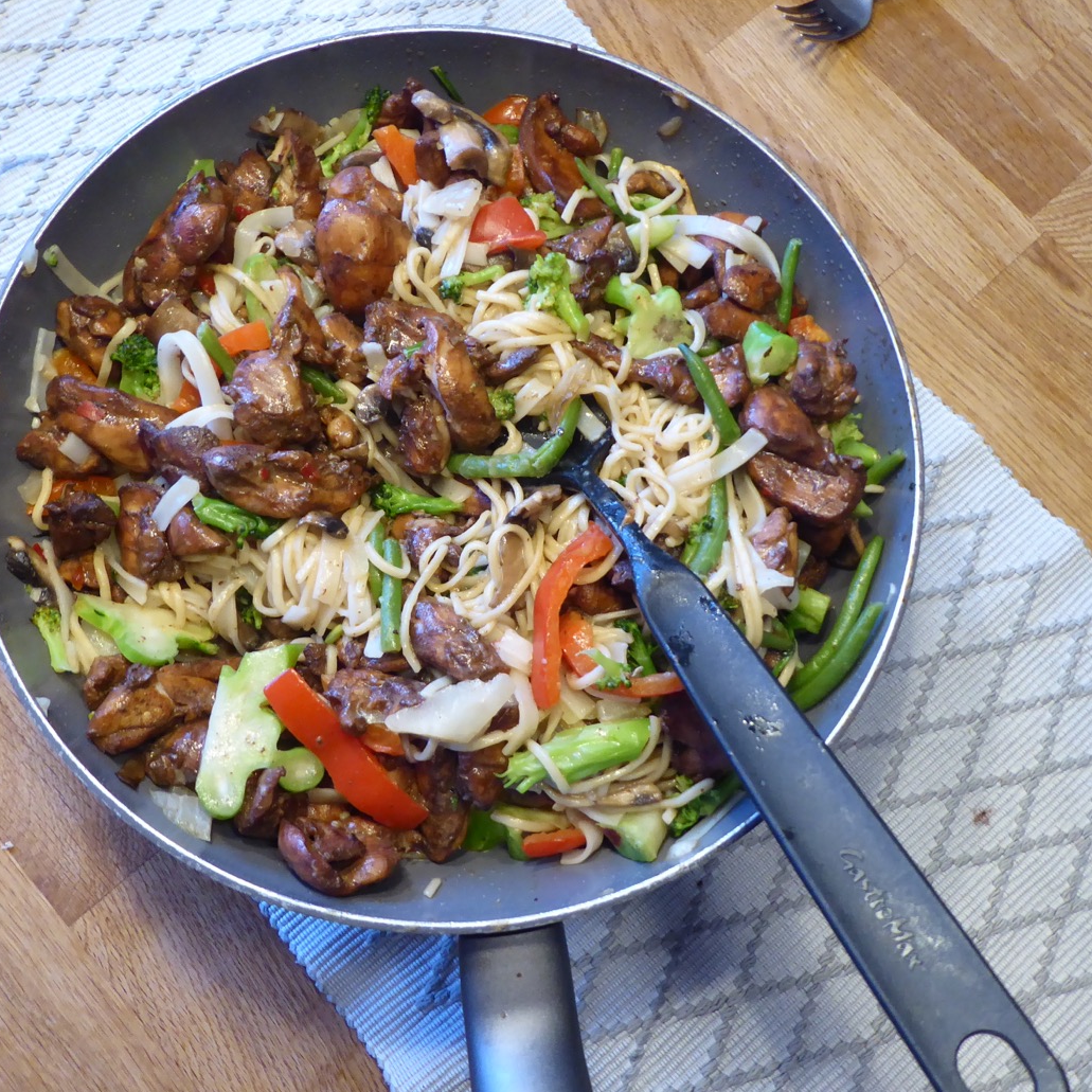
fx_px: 1071
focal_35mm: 30
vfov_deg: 54.0
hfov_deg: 54.0
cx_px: 531
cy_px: 553
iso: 400
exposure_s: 1/13
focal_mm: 4.3
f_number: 3.3
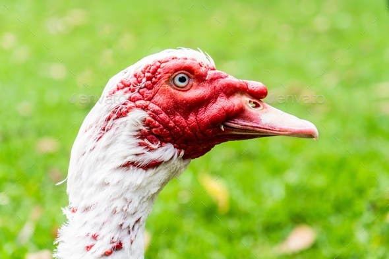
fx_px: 756
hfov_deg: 28.9
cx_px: 194
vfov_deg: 19.4
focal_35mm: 70
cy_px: 130
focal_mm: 70
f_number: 5
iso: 250
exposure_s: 1/320
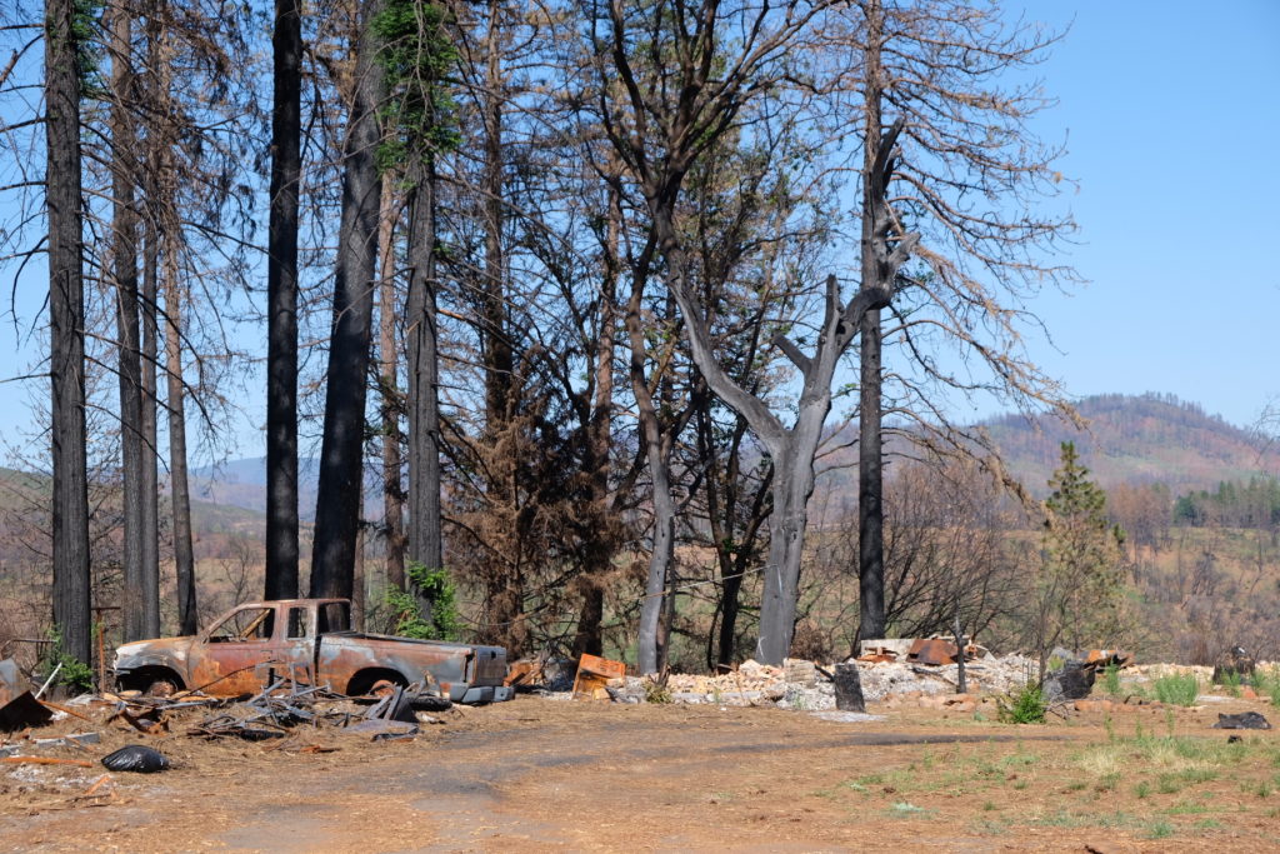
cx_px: 640
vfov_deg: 21.2
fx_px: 2276
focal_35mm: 64
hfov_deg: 31.4
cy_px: 427
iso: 400
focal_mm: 42.5
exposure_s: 1/600
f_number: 8
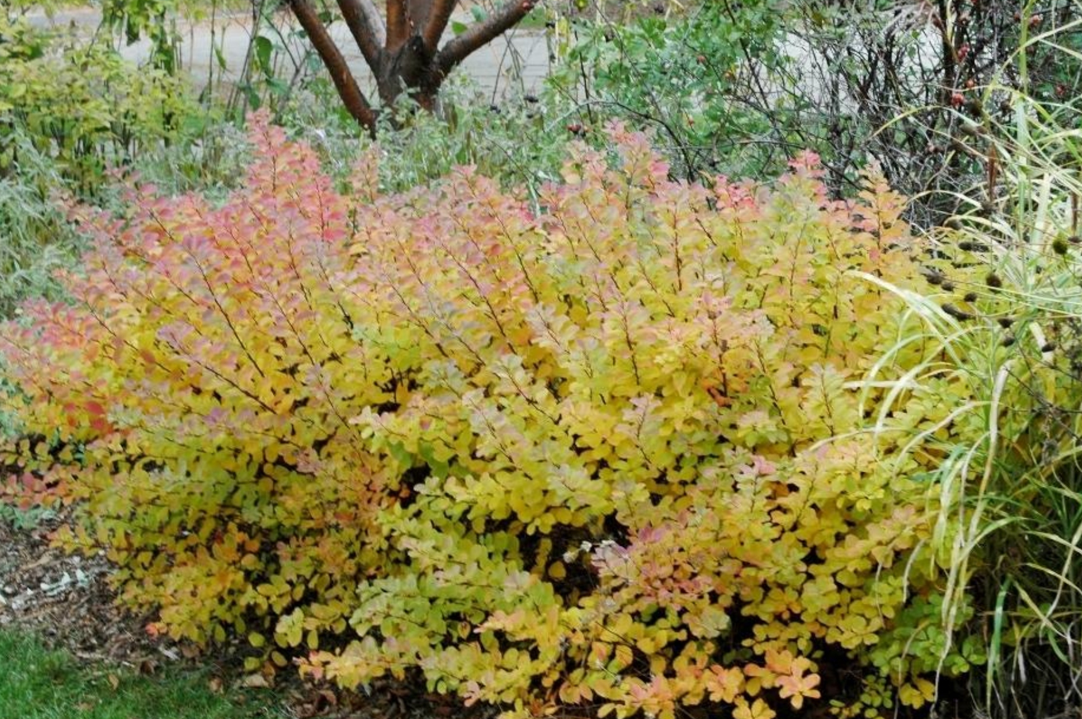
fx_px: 1712
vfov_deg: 23.7
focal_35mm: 57
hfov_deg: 35.1
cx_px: 580
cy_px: 364
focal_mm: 34
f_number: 6.3
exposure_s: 1/30
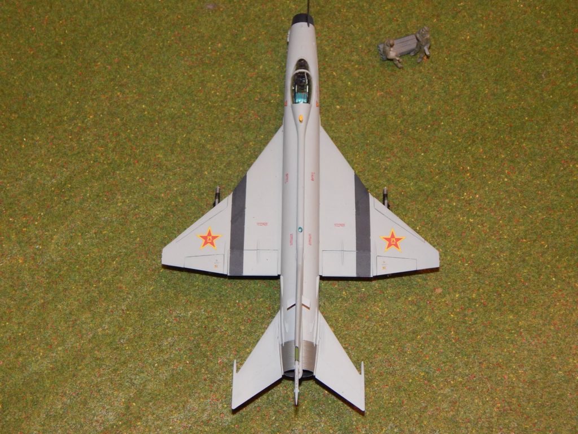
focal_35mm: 61
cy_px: 217
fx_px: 1019
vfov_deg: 24.0
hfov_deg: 31.7
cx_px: 289
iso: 200
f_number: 4
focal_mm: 10.9
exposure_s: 1/30
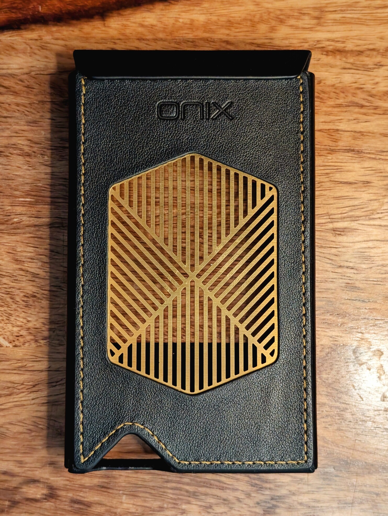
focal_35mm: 49
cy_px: 258
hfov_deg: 29.7
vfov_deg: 38.9
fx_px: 731
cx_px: 194
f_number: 1.68
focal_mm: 6.9
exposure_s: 1/60
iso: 470
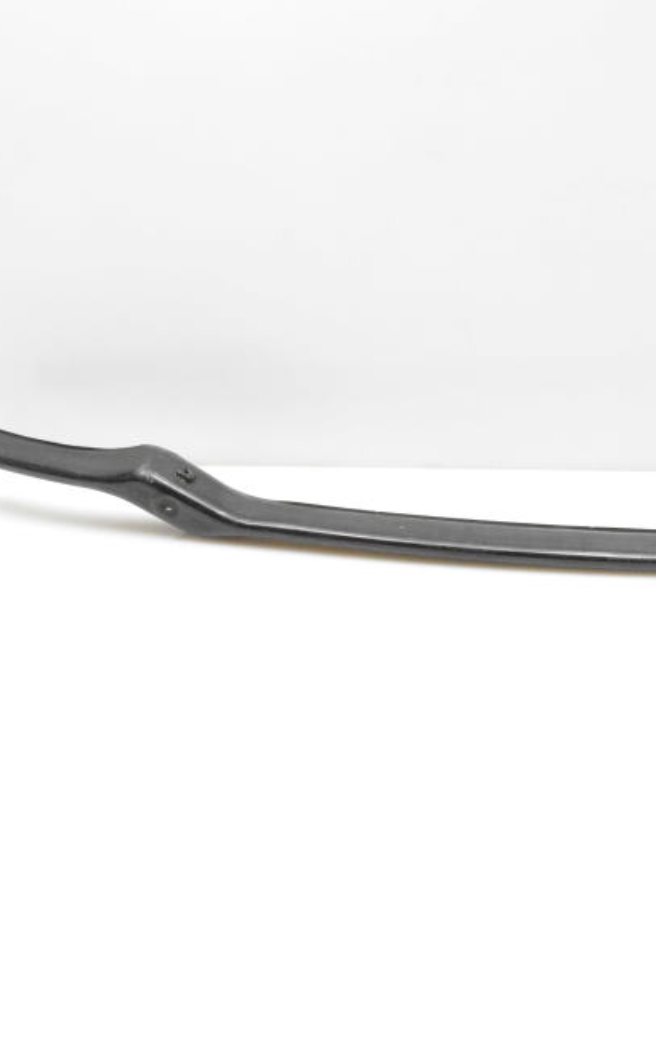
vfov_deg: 30.6
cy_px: 531
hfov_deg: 18.6
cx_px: 733
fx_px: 1916
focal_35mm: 67
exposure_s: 1/250
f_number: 8
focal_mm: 28
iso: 6400
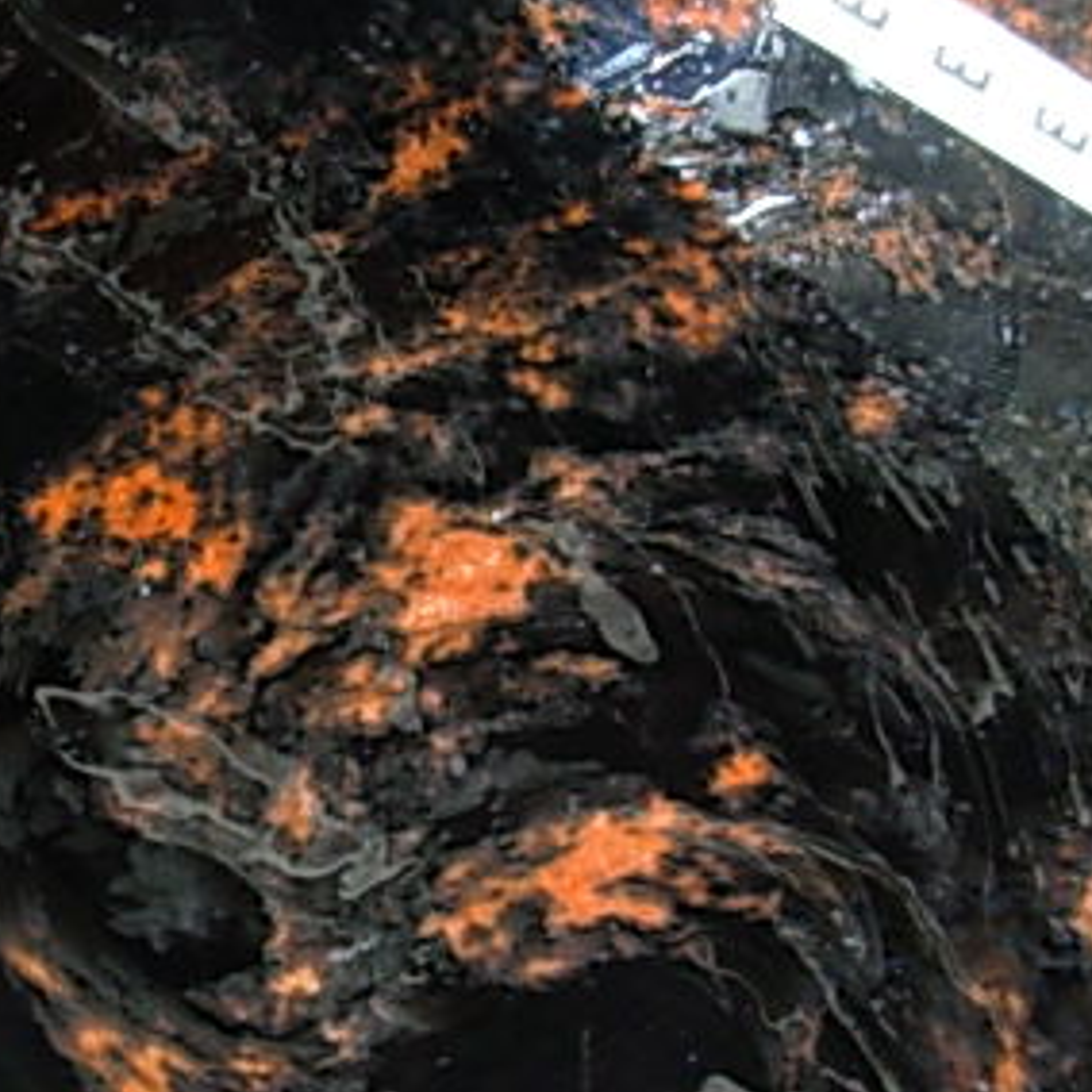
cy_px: 600
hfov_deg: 14.4
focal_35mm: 121
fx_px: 4319
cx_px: 369
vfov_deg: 14.4
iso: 50
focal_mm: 6.3
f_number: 2.9
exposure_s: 1/287
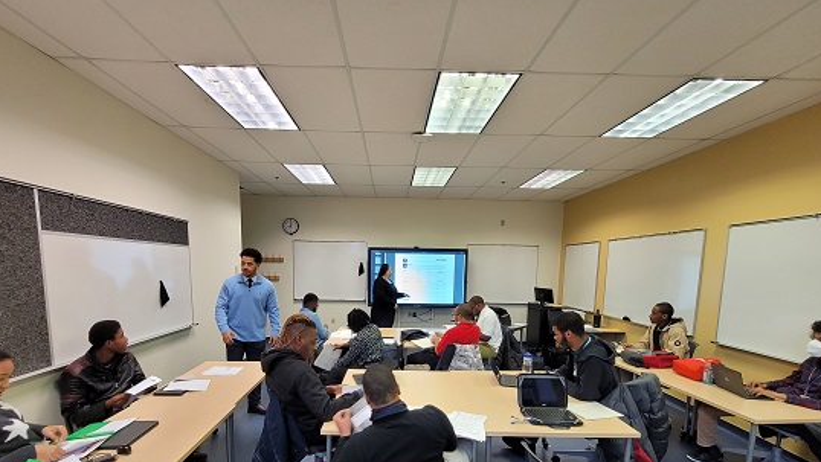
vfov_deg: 68.4
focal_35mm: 15
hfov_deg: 102.9
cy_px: 312
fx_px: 327
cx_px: 395
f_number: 2.2
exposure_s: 1/60
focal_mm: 1.74
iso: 200
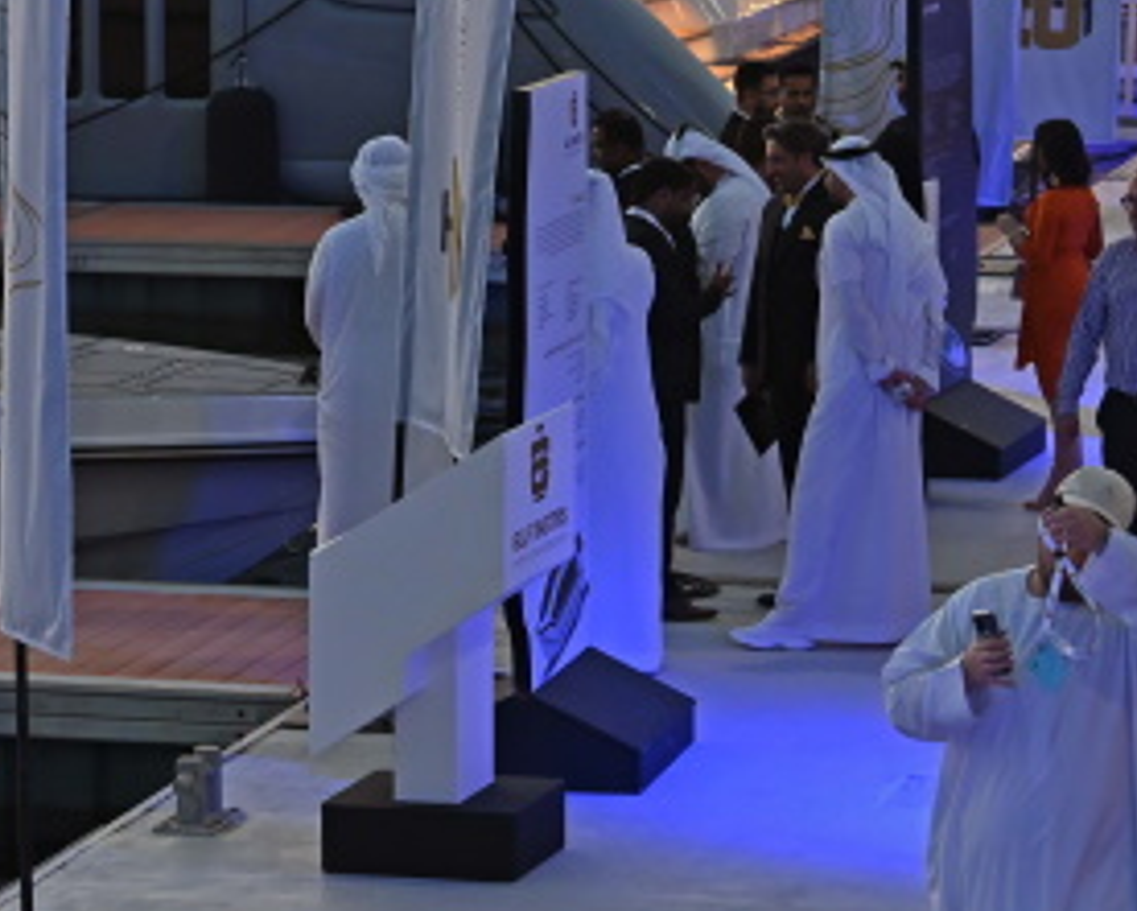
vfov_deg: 8.1
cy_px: -74
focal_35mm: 190
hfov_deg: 10.1
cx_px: 313
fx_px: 6396
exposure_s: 1/320
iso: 2000
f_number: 4
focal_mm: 70
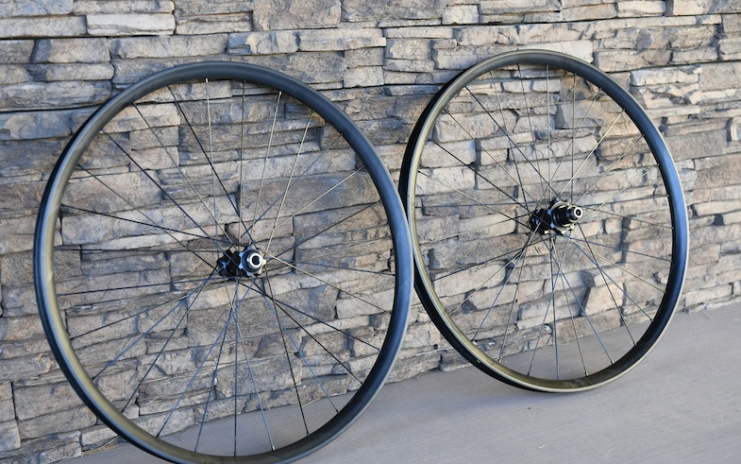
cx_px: 367
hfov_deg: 37.5
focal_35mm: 54
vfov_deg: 24.0
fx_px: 1091
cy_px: 228
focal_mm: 52
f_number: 4.5
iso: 400
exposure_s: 1/200
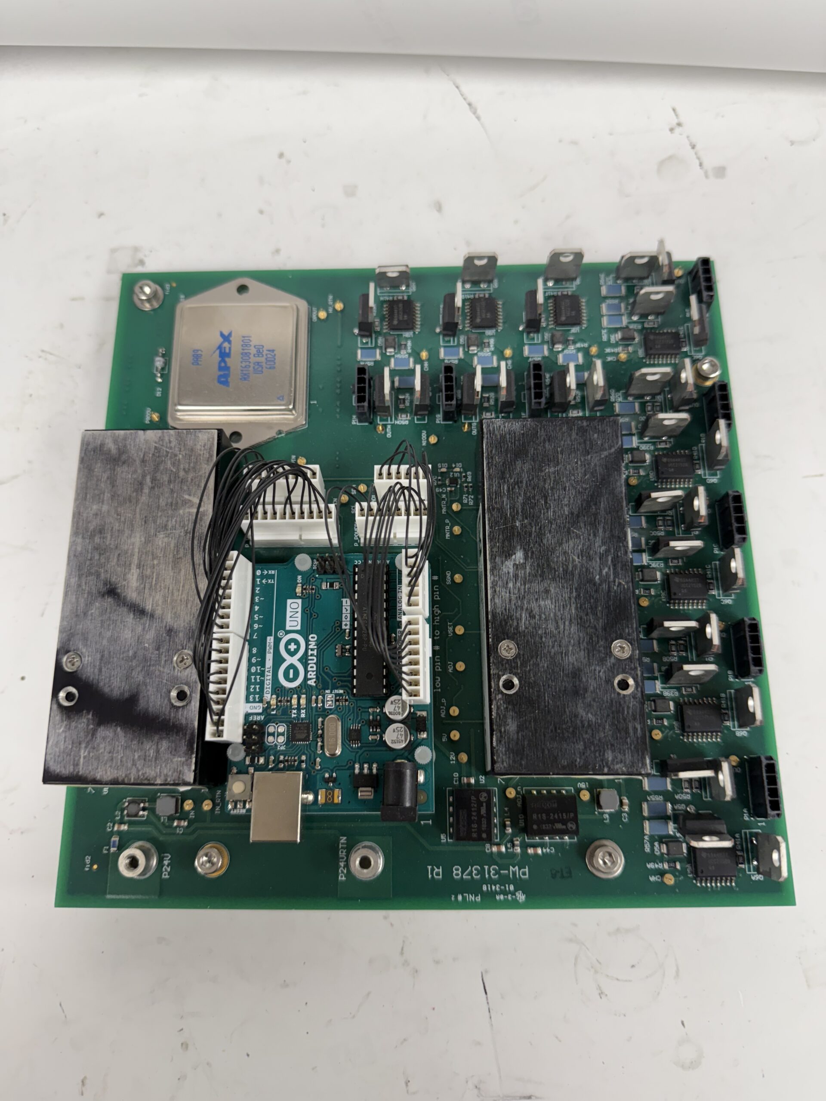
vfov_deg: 71.6
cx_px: 413
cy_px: 550
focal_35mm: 24
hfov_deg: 56.8
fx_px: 764
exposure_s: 1/120
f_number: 1.78
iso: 160
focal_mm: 6.76
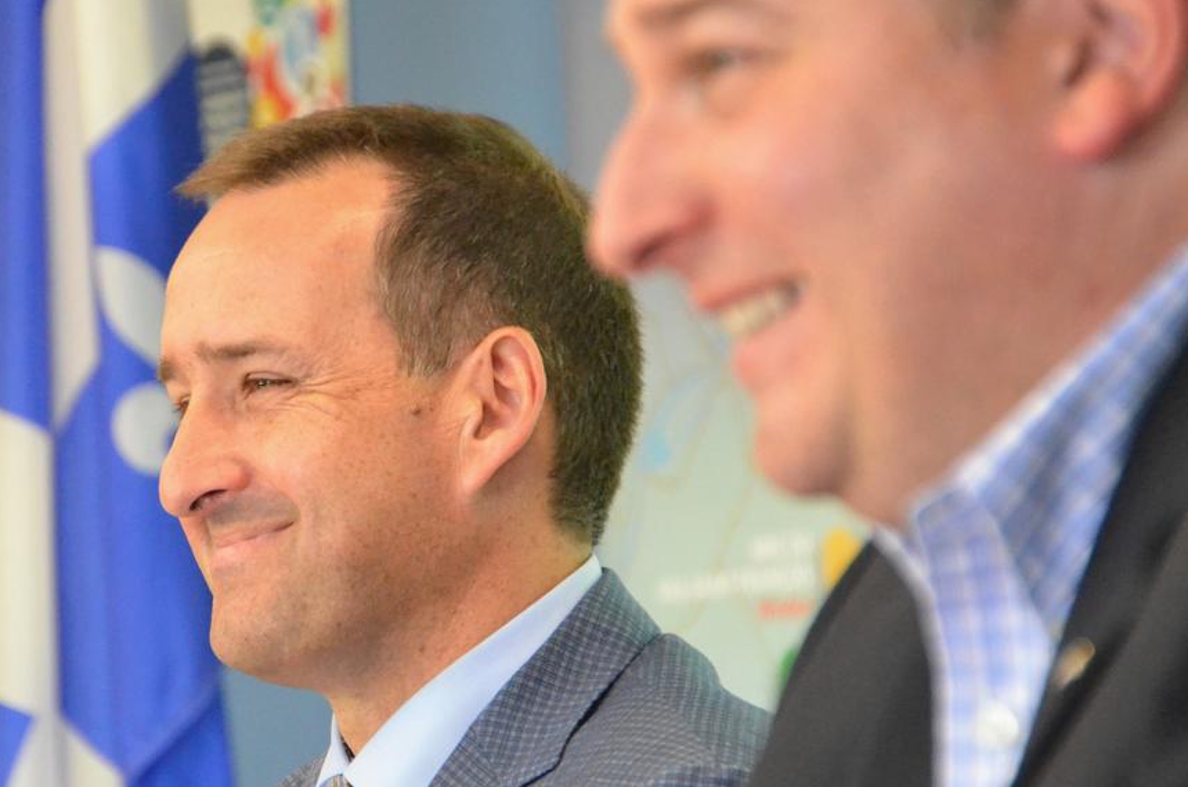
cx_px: 378
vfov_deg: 5.6
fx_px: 8003
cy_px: 485
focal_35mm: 243
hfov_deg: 8.5
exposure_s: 1/160
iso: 6400
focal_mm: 116
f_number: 6.3
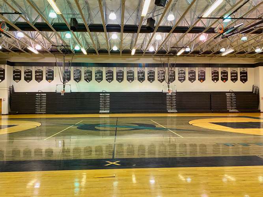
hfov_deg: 67.3
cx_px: 132
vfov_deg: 53.0
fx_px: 198
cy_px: 98
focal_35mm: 26
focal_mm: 4.25
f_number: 1.8
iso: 200
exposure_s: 1/60
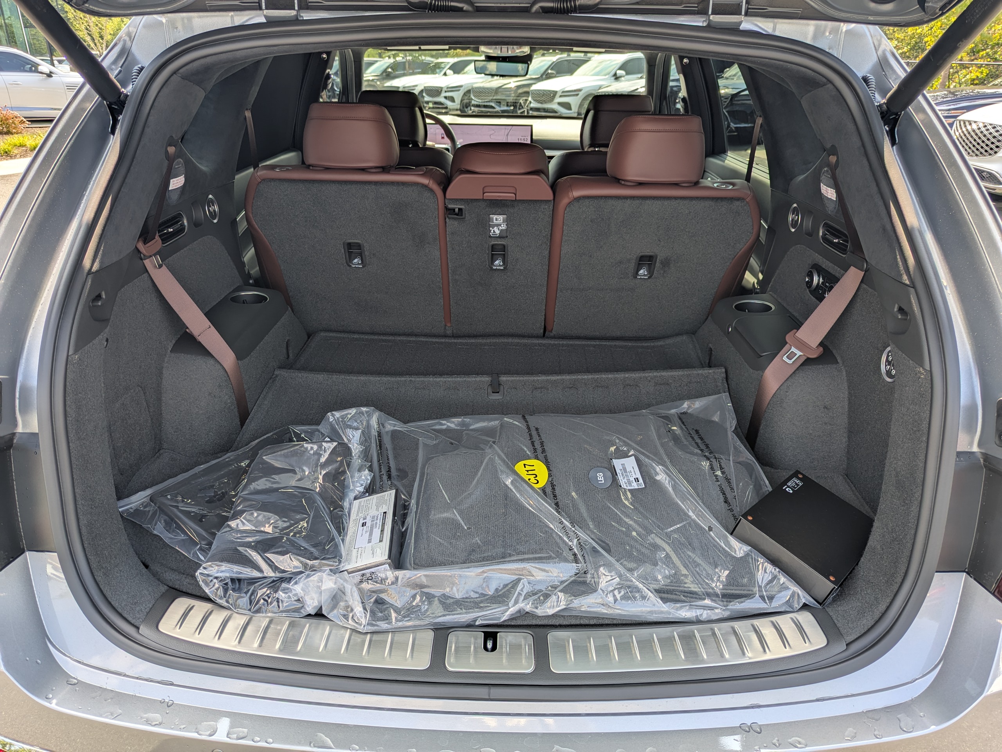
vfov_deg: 56.8
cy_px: 376
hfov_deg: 71.6
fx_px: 695
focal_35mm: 24
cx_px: 501
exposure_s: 1/622
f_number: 1.85
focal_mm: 6.81
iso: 43
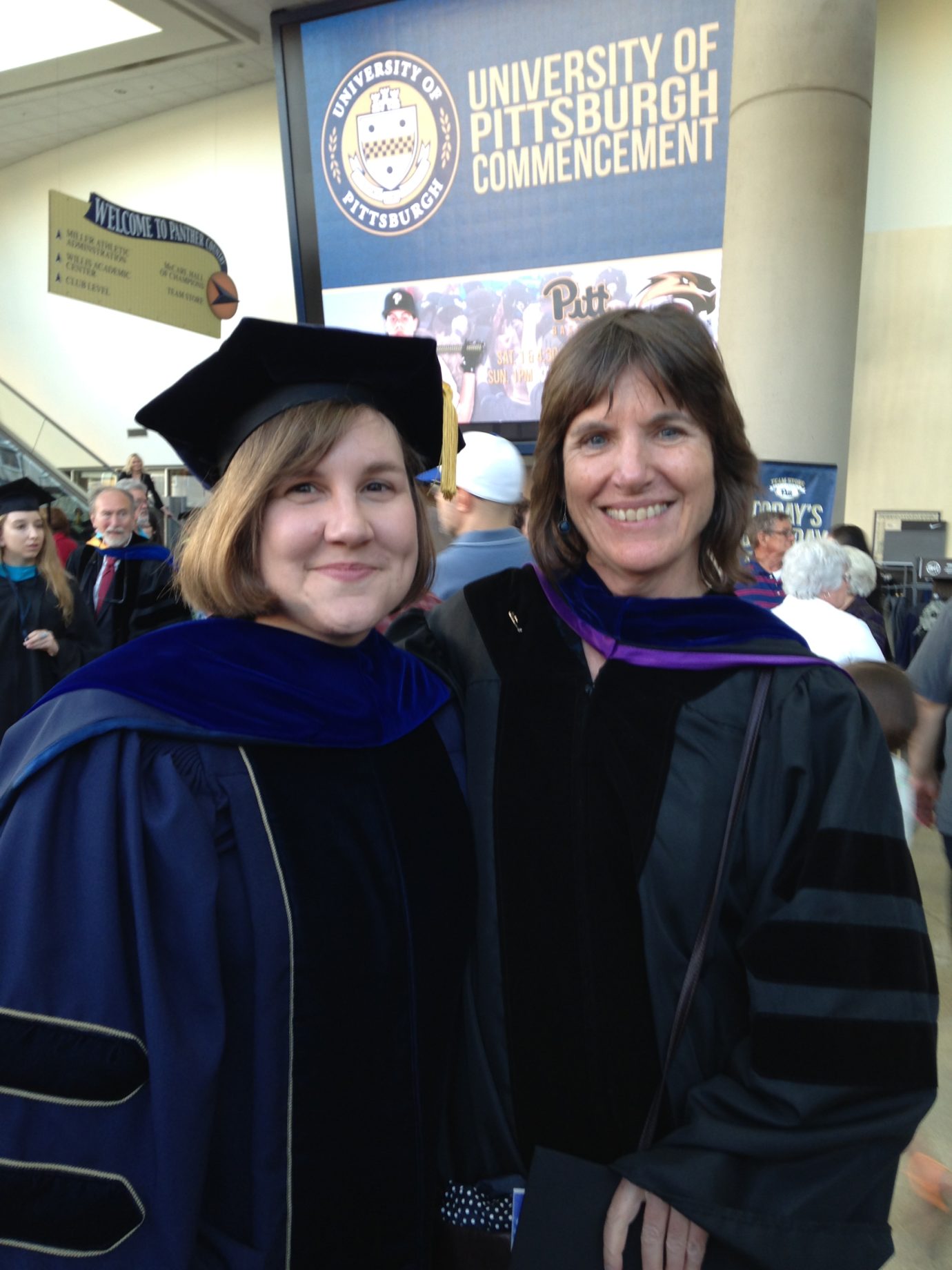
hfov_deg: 42.9
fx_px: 1210
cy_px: 635
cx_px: 476
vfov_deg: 55.4
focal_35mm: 33
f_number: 2.4
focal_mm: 4.12
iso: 50
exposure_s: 1/24
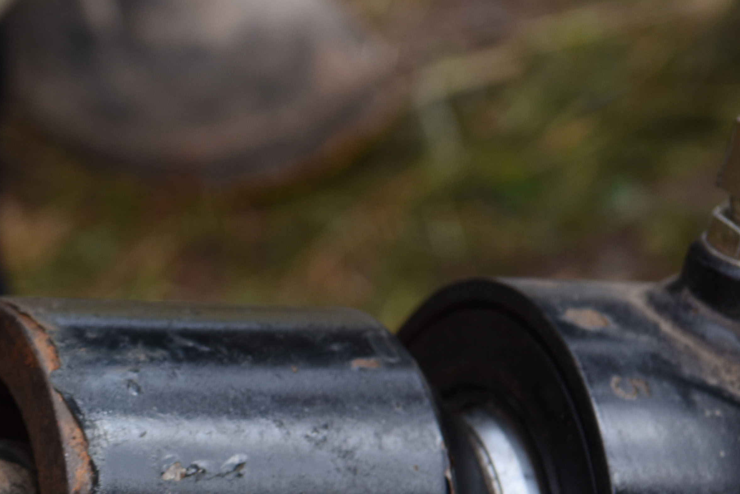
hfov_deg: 9.3
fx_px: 4482
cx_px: -260
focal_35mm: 218
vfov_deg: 6.3
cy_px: 471
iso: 320
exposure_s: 1/250
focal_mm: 70
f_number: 6.3
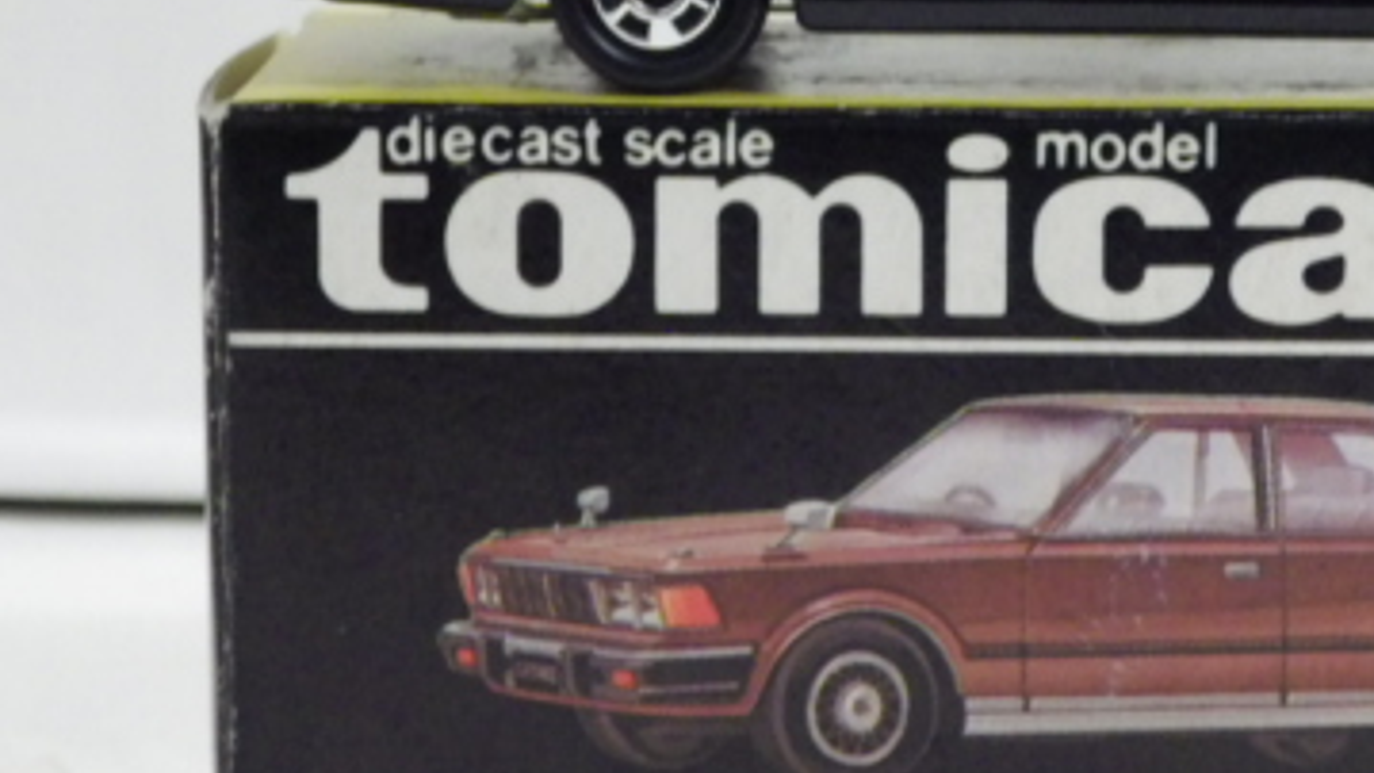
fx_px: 6158
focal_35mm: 169
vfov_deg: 7.2
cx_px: 1010
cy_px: 92
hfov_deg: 12.7
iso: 800
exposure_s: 1/45
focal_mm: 15.6
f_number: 4.4
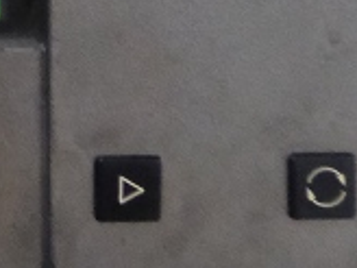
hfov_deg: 9.7
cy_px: -253
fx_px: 1609
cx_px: -723
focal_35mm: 156
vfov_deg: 9.0
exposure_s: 1/5
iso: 400
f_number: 3.3
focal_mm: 4.3
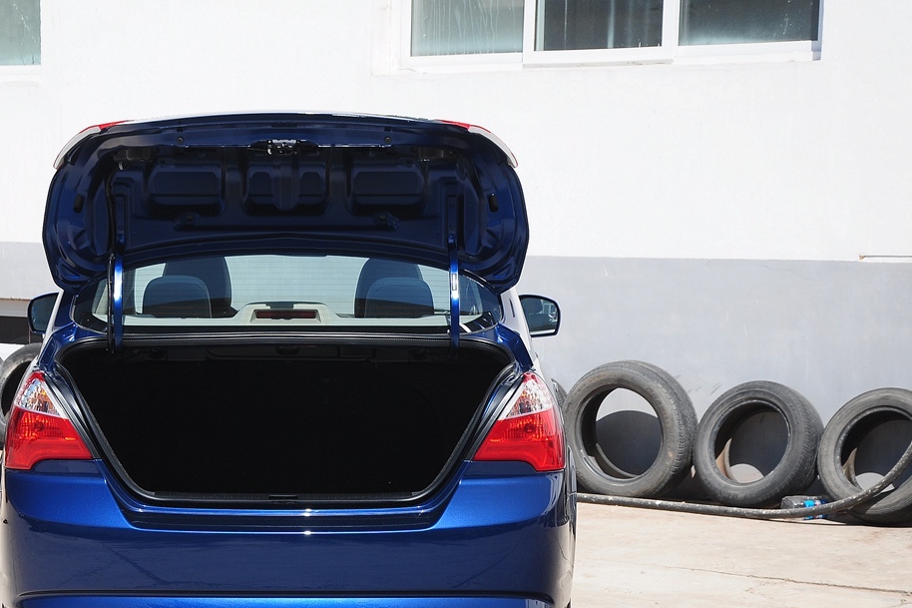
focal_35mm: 105
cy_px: 417
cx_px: 306
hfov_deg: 19.4
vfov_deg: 13.0
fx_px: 2659
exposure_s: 1/250
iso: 200
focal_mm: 50
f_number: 6.3
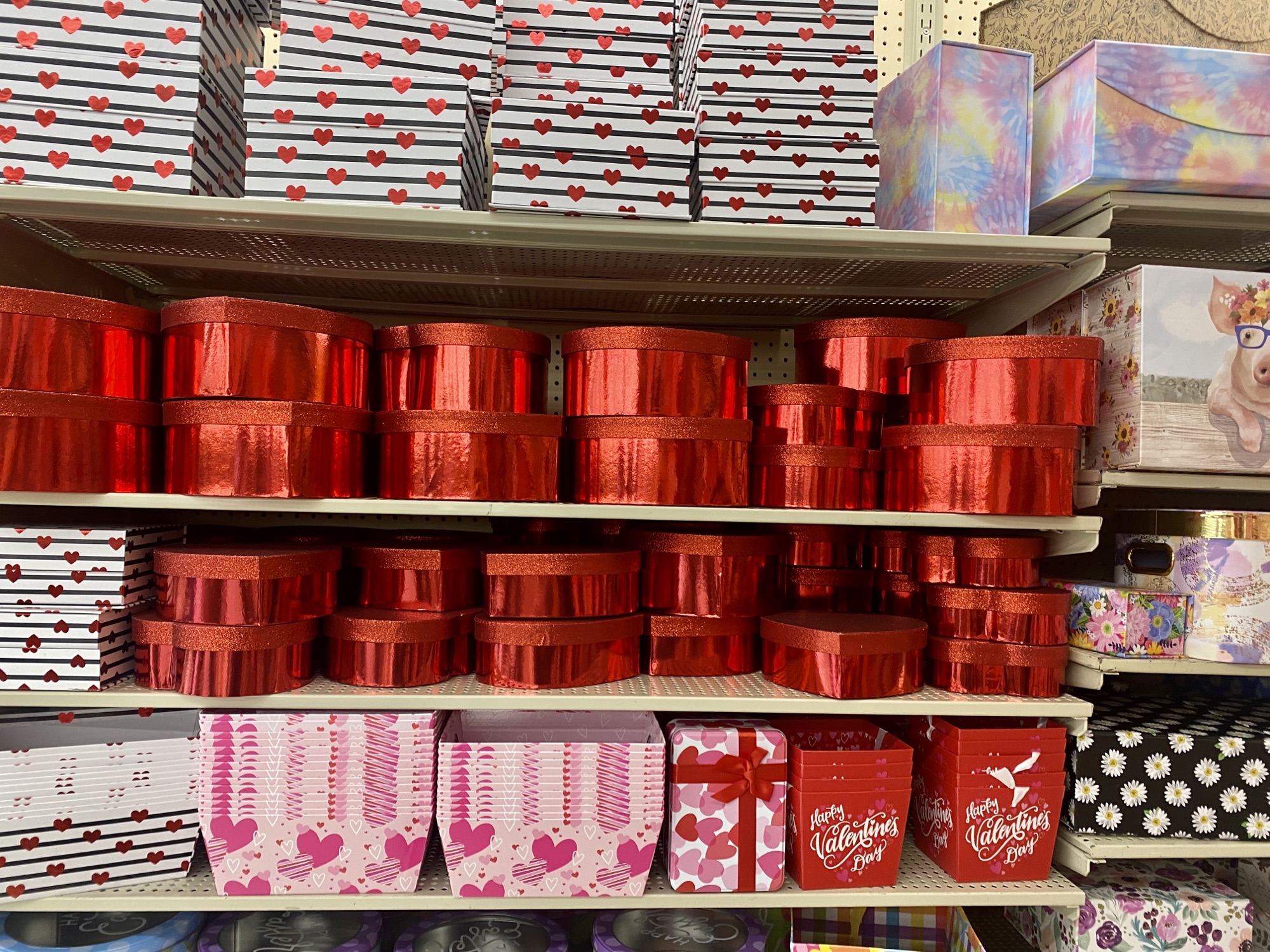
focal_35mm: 26
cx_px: 635
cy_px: 476
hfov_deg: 67.3
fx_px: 954
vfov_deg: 53.1
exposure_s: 1/60
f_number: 1.8
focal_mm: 4.25
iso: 100
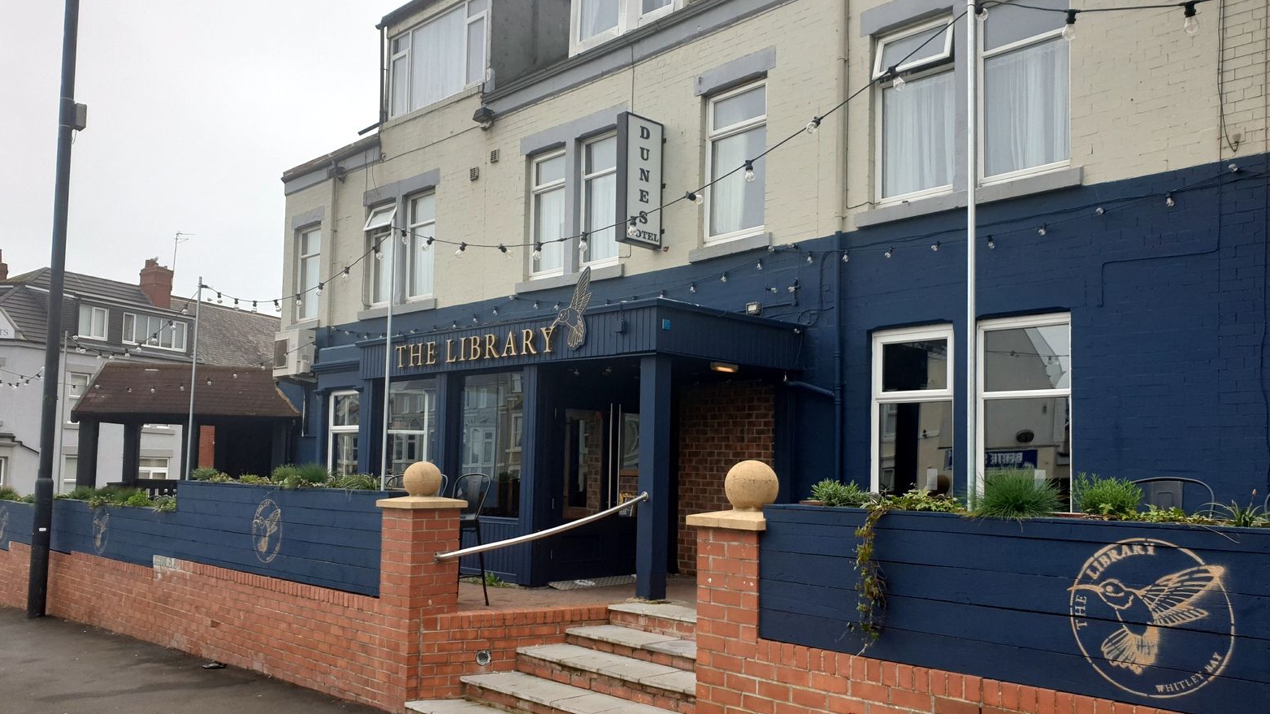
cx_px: 639
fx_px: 977
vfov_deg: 40.0
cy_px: 431
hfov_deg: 66.1
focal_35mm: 29
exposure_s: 1/701
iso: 50
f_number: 2.4
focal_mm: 4.3
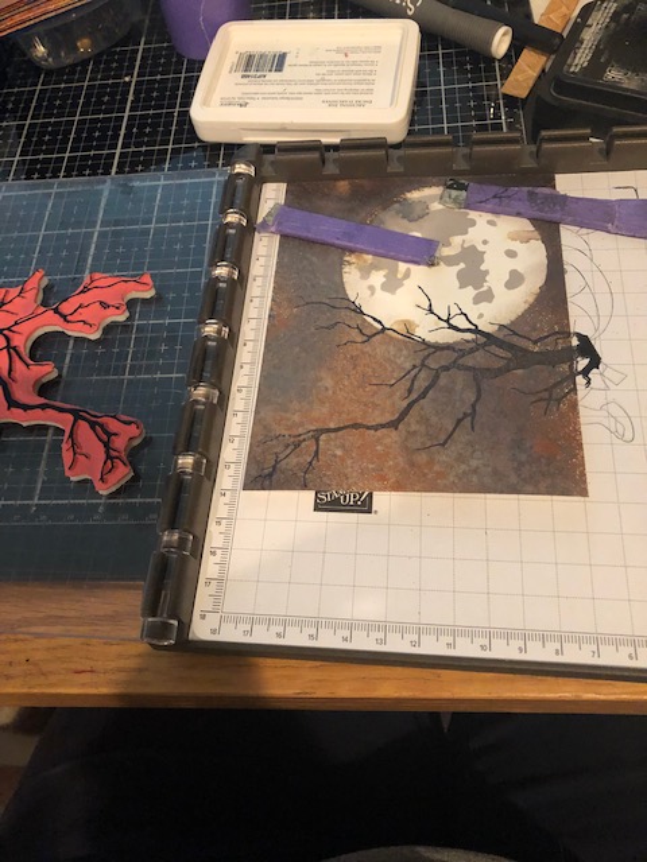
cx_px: 324
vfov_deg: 63.4
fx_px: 698
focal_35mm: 28
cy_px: 431
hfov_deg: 49.7
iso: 100
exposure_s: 1/12
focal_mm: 3.99
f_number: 1.8
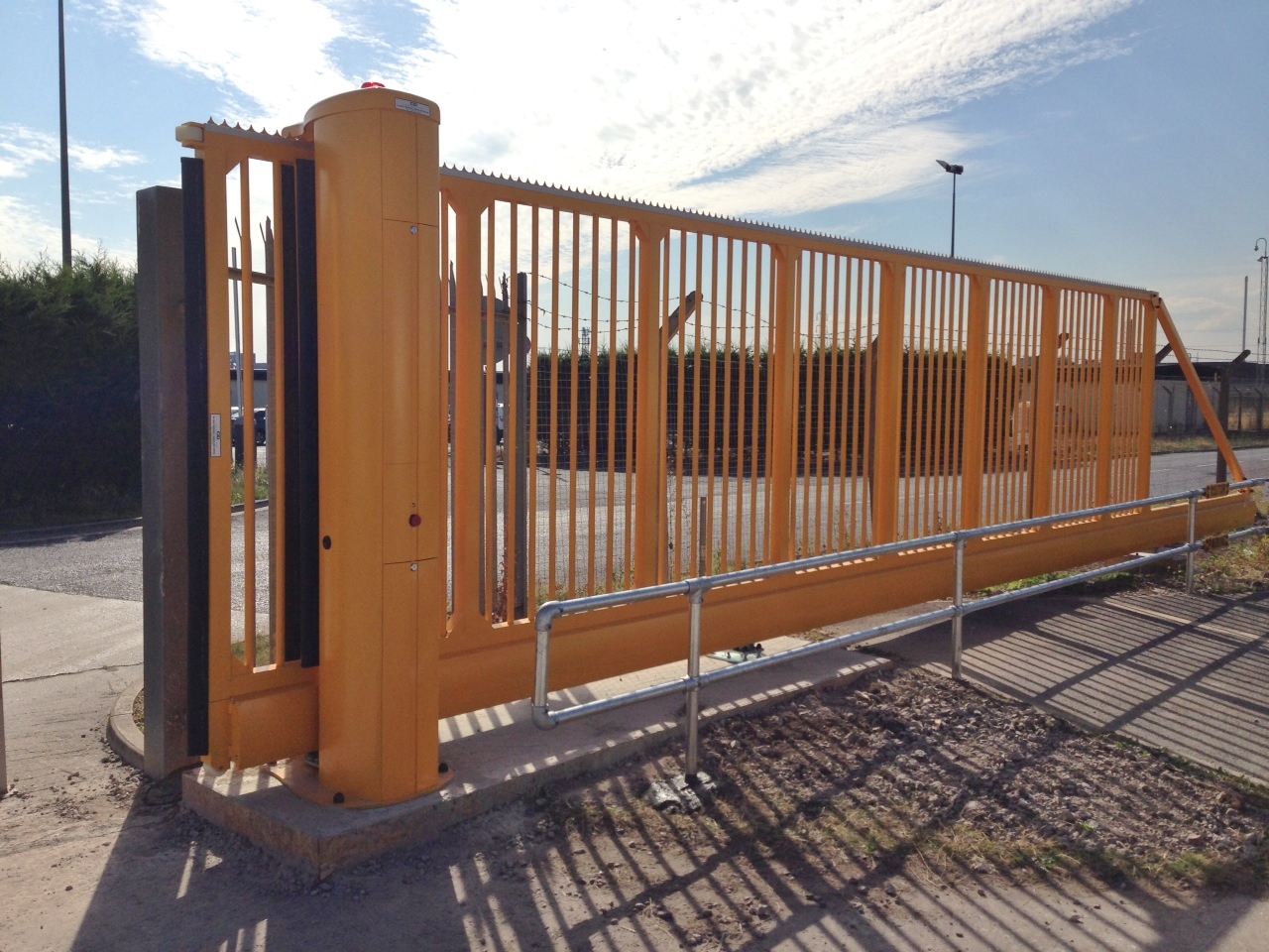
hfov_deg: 55.4
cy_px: 476
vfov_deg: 42.9
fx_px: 1210
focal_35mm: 33
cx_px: 634
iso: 50
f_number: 2.4
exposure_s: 1/3390
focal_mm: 4.13
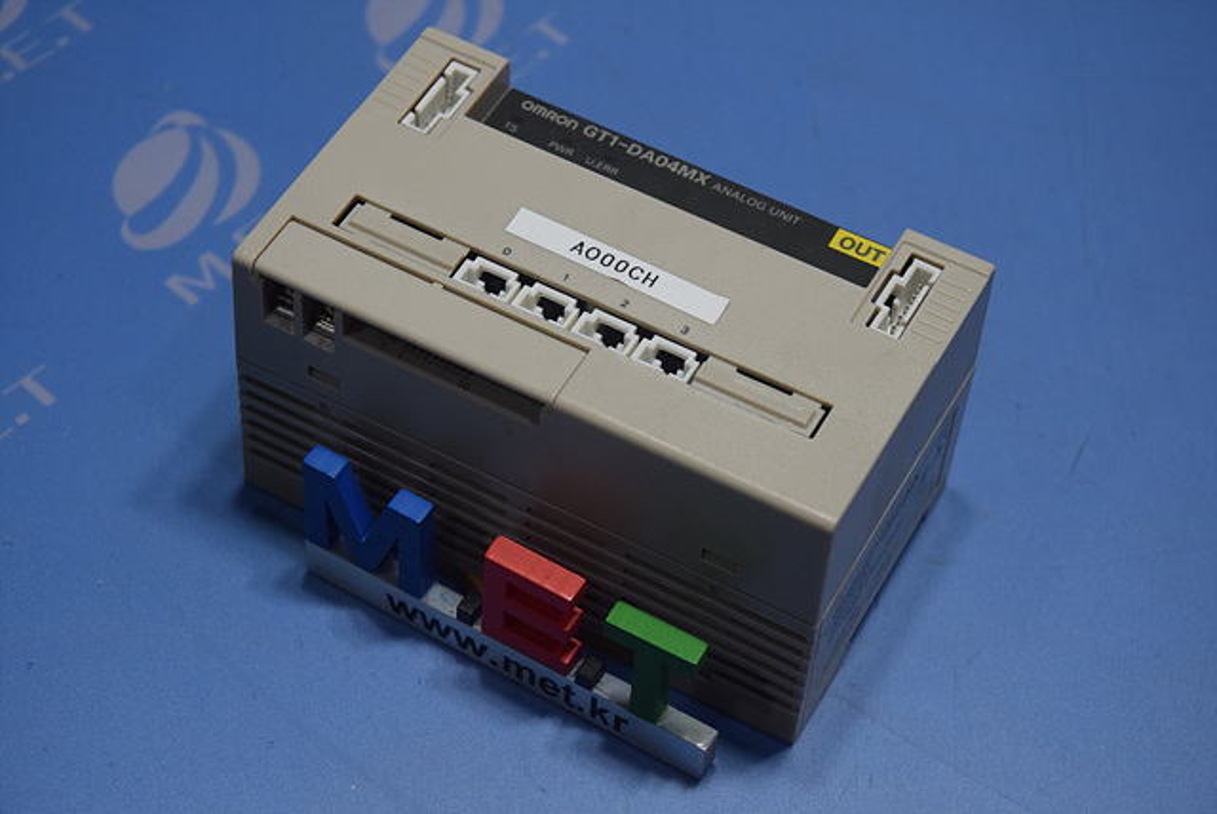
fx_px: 3299
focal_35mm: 98
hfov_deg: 20.9
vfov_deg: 14.1
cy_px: 407
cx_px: 608
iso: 1600
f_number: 9
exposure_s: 1/320
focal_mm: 65
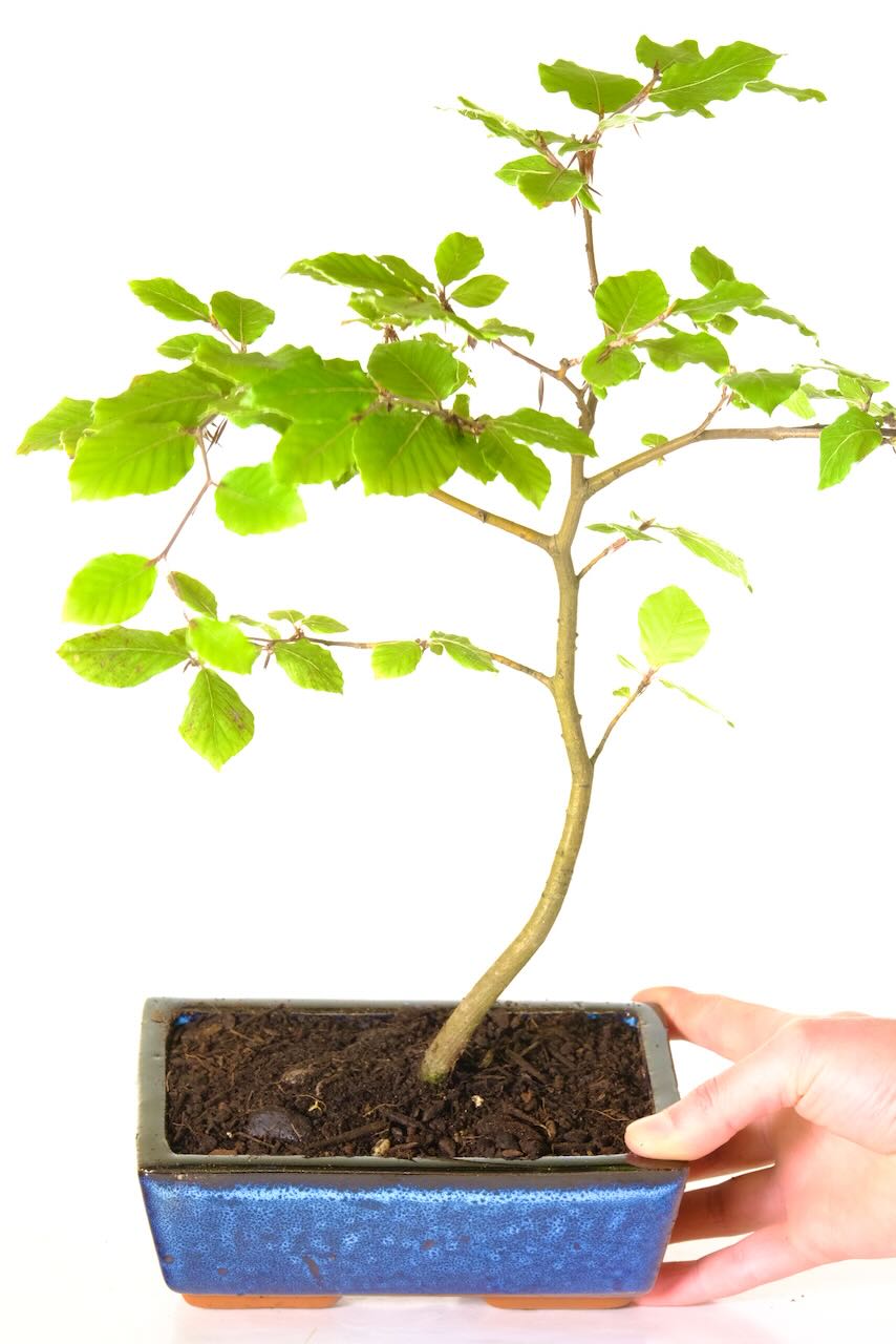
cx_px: 448
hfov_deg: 10.6
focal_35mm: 129
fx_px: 4813
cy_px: 672
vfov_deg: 15.9
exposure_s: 1/13
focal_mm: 86
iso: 1600
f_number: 11
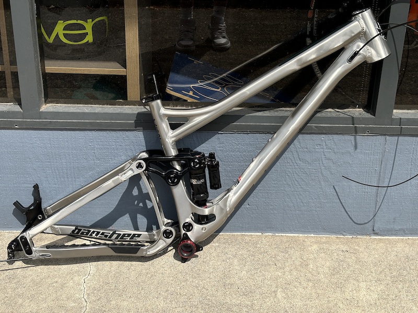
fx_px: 628
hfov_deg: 36.8
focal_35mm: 52
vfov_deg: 28.0
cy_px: 156
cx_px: 209
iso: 40
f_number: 1.6
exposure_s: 1/2451
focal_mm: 5.96
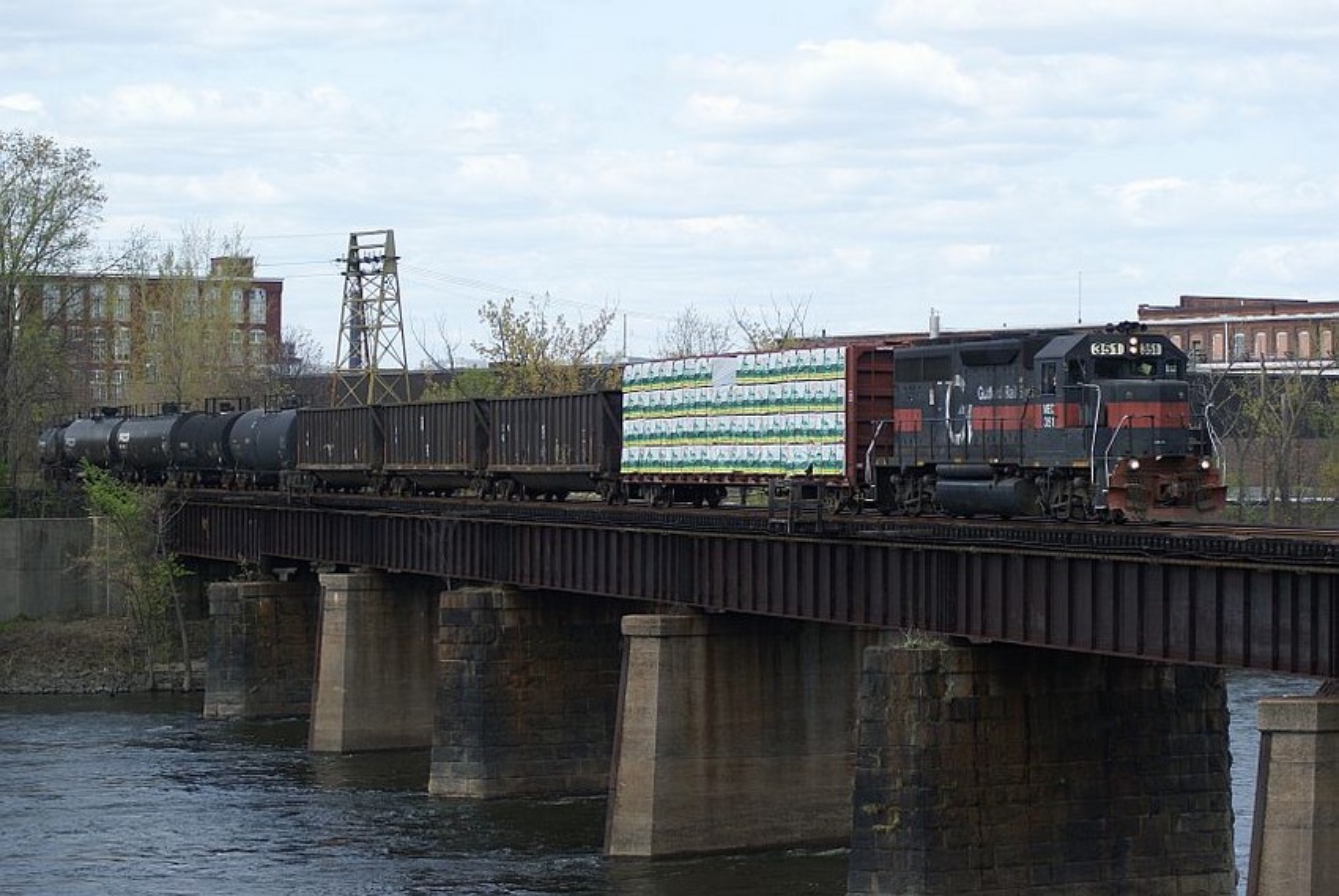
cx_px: 670
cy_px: 448
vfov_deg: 13.1
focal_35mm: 105
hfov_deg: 19.4
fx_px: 3910
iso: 100
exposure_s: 1/500
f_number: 4.5
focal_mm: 70
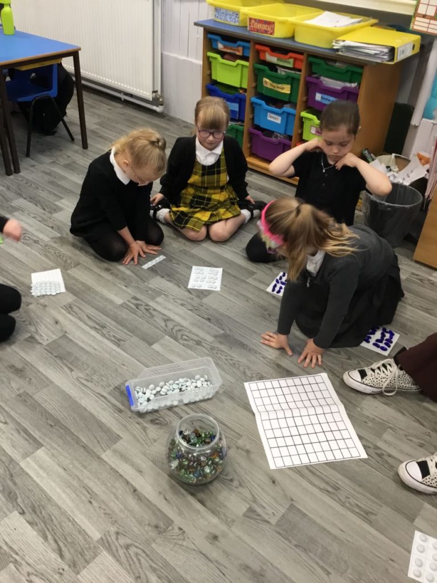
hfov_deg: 45.4
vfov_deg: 58.4
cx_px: 218
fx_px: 522
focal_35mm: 31
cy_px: 292
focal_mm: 3.3
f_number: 2.4
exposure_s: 1/33
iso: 100
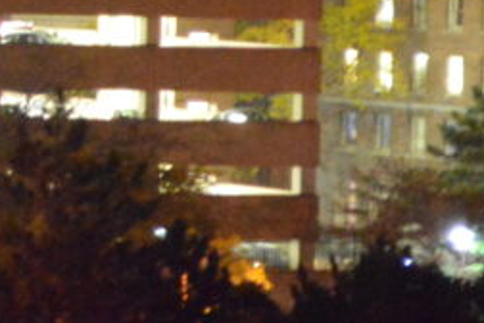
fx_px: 6749
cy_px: -385
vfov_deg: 2.7
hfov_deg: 4.0
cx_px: -764
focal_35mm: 502
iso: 3200
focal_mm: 55
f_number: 5.6
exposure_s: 1/1.6
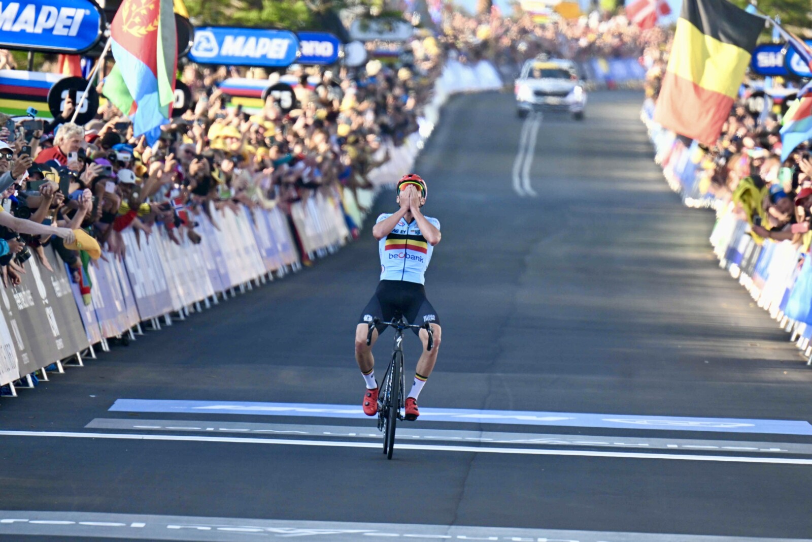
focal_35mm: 400
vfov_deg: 3.4
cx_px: 406
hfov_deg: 5.2
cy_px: 271
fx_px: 9022
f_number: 5.6
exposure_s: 1/1000
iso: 1400
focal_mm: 400
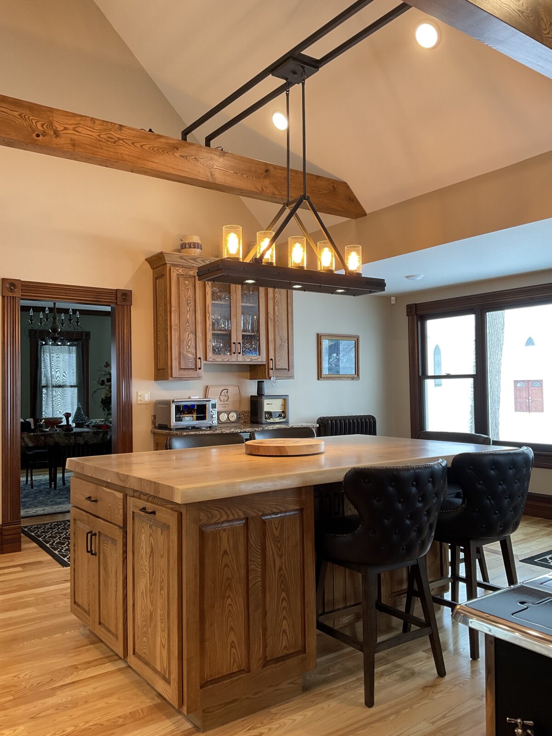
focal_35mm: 29
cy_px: 368
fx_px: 617
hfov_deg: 48.2
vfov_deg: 61.7
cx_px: 276
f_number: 1.8
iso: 50
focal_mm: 3
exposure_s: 1/60
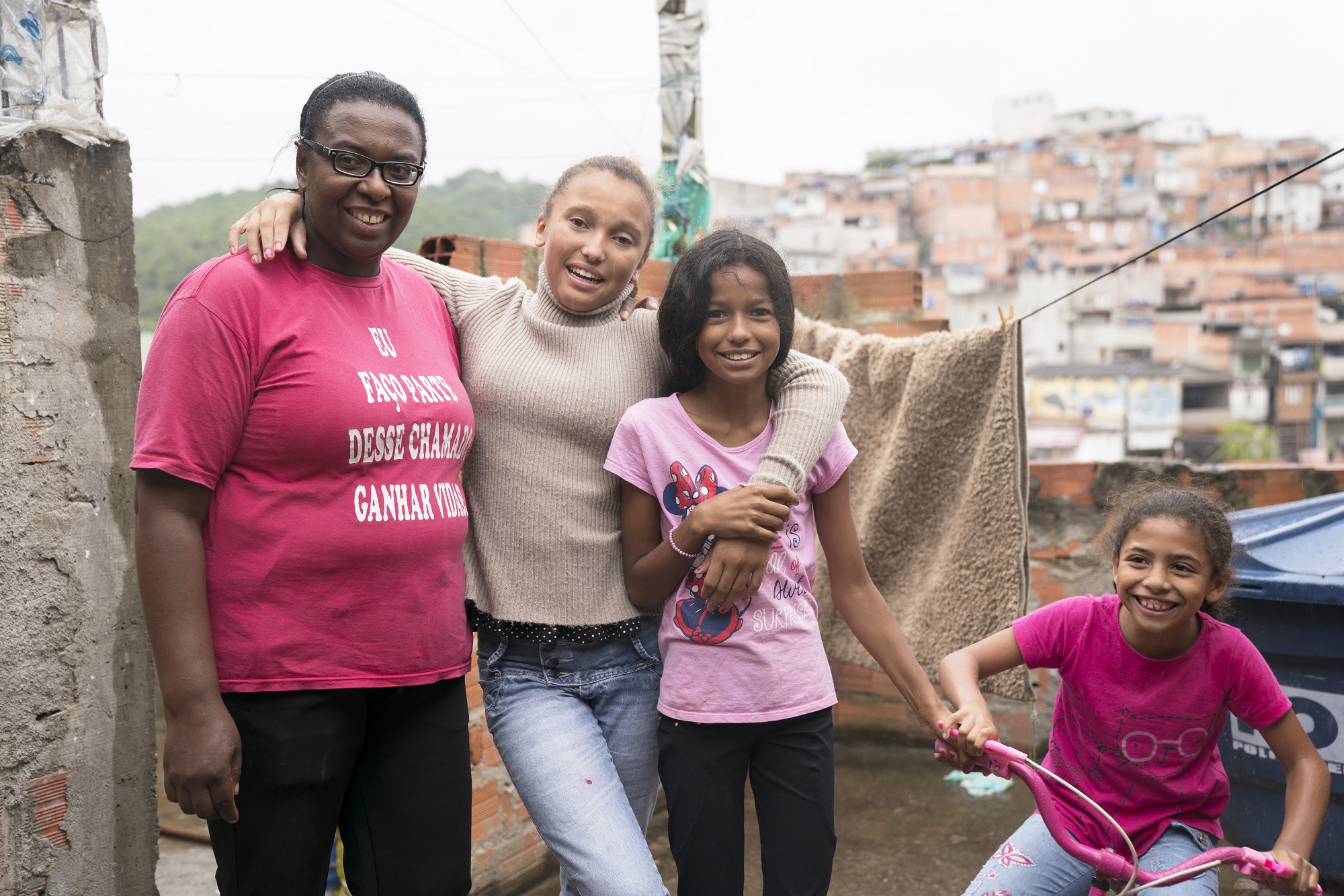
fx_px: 1680
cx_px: 672
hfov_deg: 43.6
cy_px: 448
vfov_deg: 29.9
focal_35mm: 45
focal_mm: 45
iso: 250
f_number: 3.2
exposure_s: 1/320
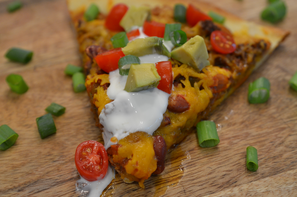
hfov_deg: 28.1
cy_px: 98
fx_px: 593
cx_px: 148
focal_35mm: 72
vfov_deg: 18.8
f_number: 4
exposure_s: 1/60
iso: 720
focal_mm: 48
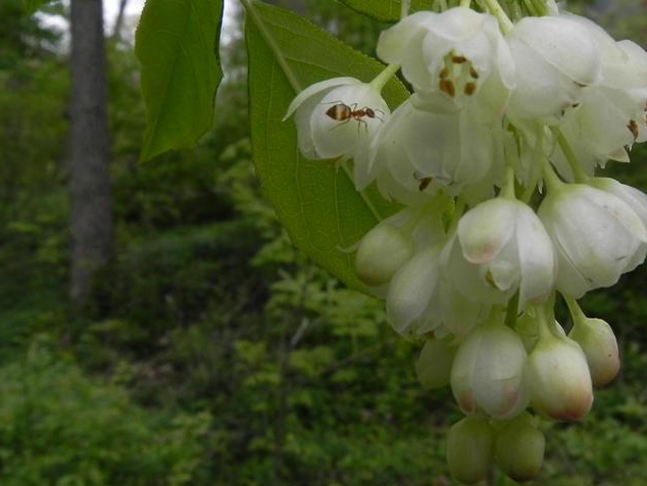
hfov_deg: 44.9
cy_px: 235
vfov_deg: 35.2
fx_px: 767
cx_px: 448
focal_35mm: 41
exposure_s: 1/189
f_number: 5.6
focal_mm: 4.6
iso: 160
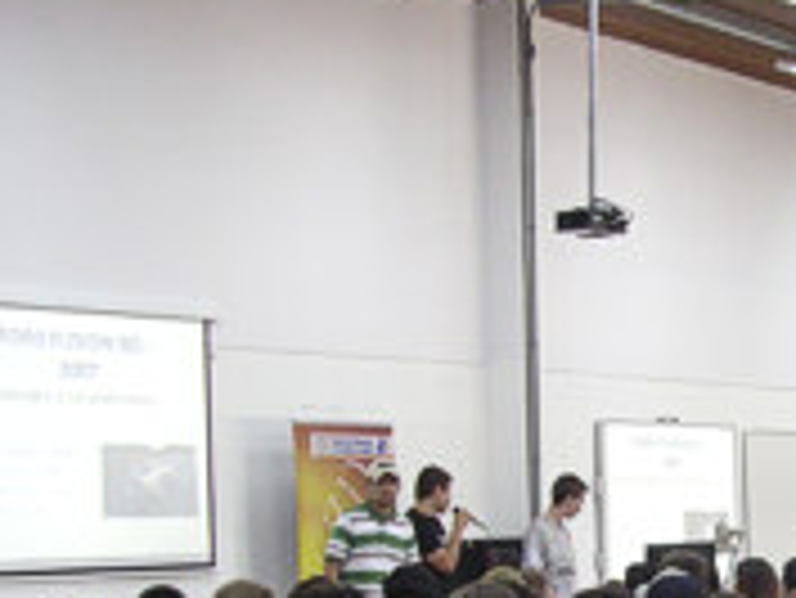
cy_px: 647
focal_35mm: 86
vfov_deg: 16.7
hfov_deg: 21.9
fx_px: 1979
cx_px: 792
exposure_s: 1/29.8
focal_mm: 5.8
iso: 263
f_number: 2.8
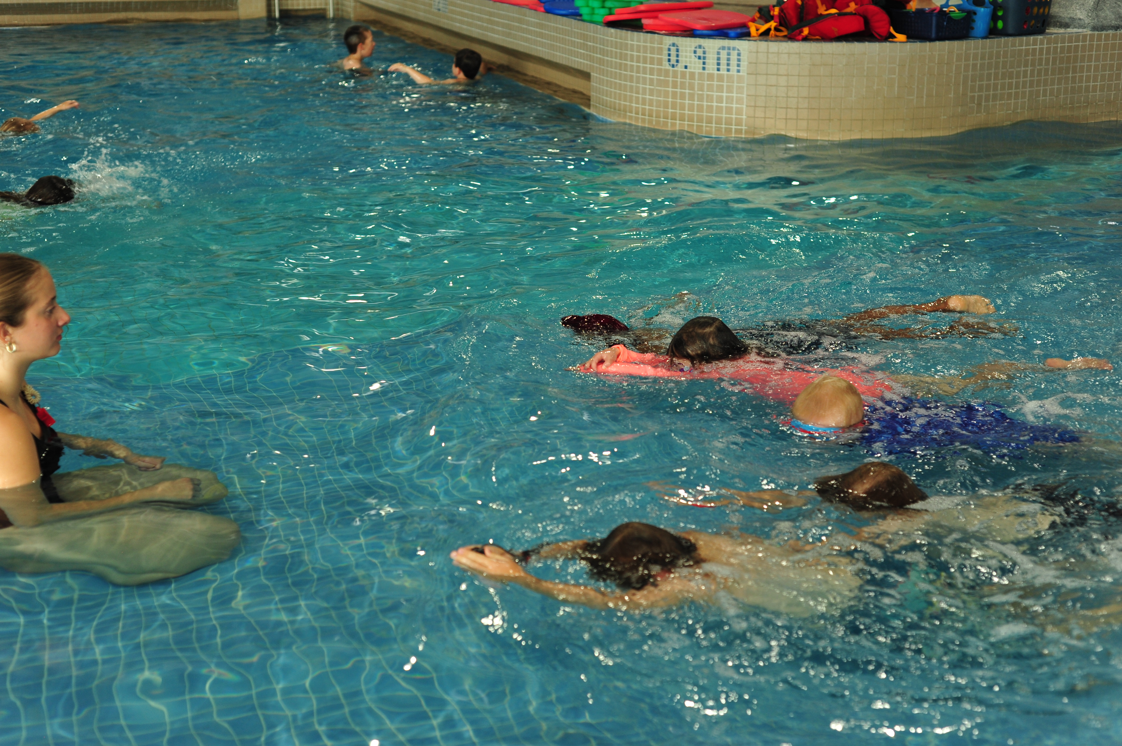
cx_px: 561
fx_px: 1557
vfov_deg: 27.0
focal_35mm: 50
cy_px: 373
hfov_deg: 39.6
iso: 800
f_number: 4
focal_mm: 50
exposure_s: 1/125
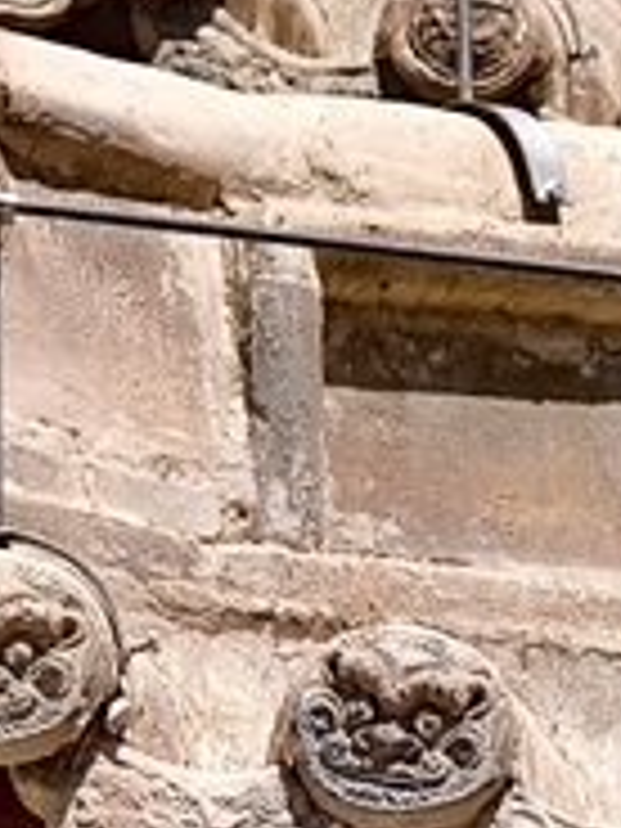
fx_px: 15619
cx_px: 1206
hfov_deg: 2.3
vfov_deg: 3.0
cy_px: 945
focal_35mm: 653
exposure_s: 1/476
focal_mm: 16.57
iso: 50
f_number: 2.5
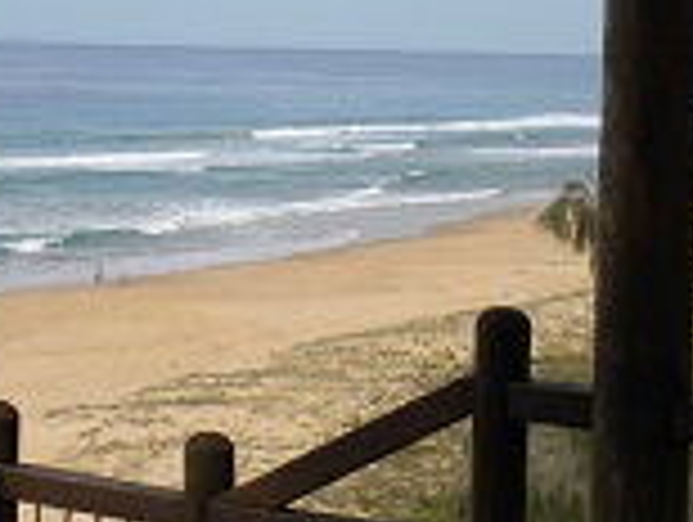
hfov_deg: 19.2
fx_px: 2045
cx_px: 225
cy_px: 135
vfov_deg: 14.5
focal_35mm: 102
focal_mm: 6.3
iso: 80
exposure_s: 1/916
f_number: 4.6
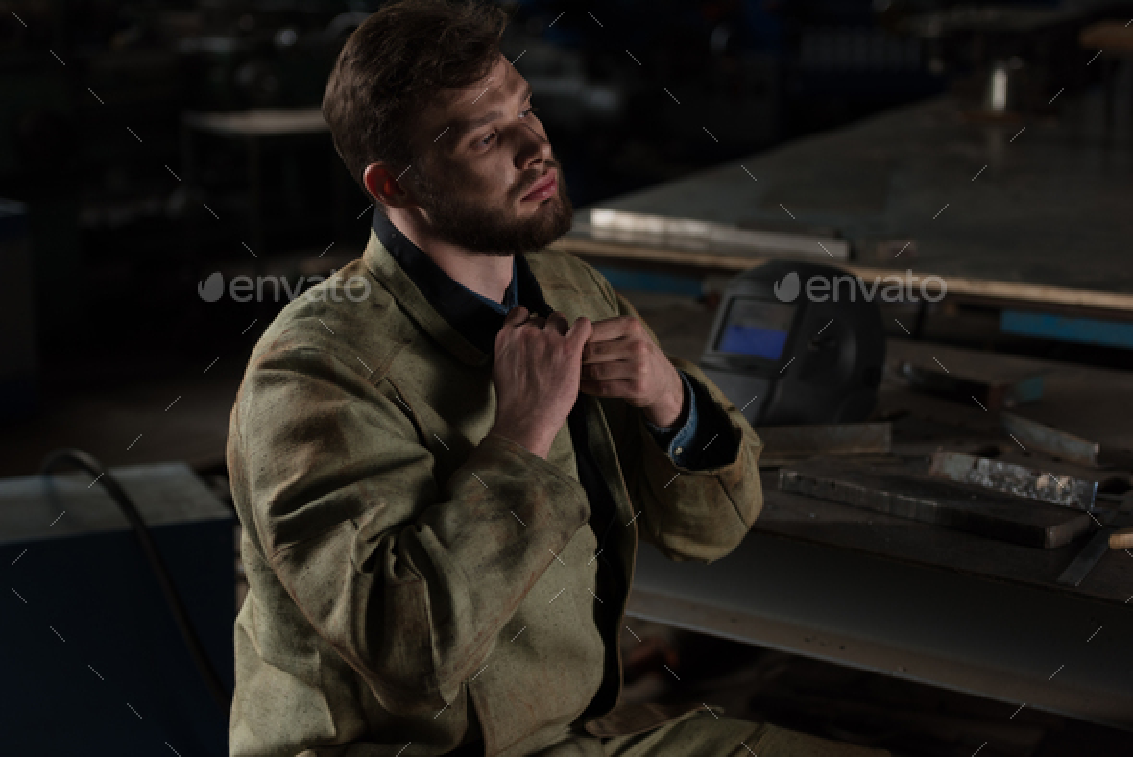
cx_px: 566
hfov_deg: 28.8
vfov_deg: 19.5
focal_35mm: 70
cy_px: 378
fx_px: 2204
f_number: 3.2
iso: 160
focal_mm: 70
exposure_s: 1/200
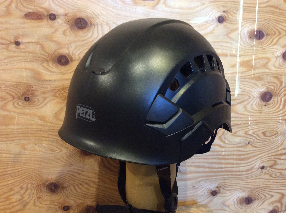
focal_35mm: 32
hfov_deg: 56.9
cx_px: 143
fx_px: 264
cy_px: 106
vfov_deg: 44.1
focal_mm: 3.3
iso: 200
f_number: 2.4
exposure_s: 1/24
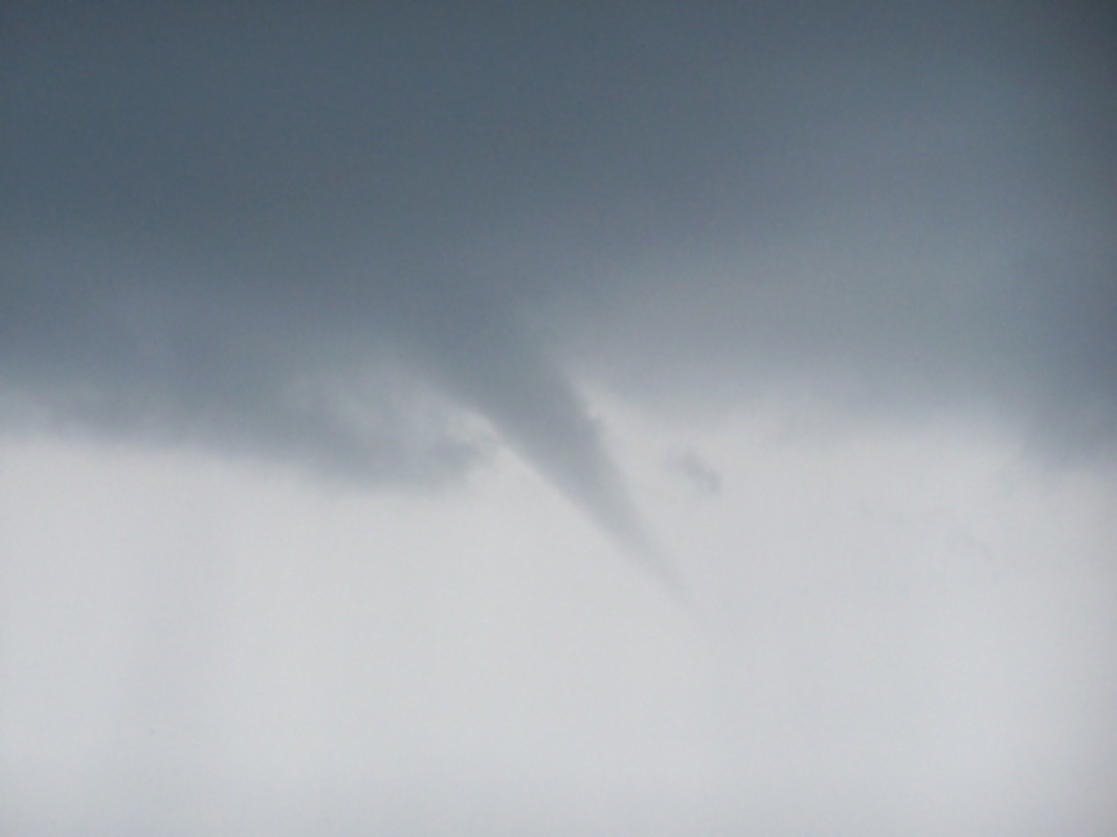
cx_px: 558
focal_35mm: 189
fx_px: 6099
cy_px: 418
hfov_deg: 10.5
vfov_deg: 7.9
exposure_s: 1/125
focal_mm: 31.3
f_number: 3.2
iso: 140
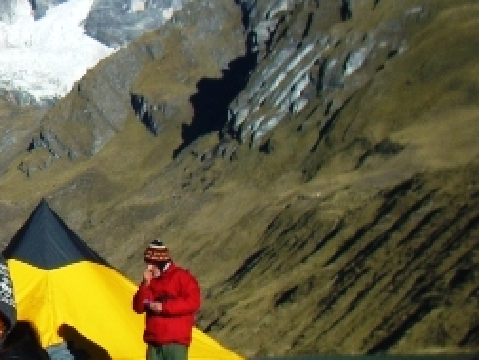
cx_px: -249
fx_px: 1605
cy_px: 208
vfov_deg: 12.8
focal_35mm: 116
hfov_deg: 15.6
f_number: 5.6
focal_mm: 7.9
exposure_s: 1/500
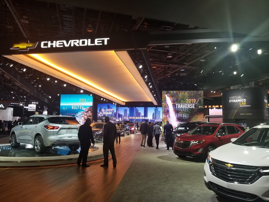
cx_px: 134
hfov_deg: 67.3
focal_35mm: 26
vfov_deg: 53.1
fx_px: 202
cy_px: 101
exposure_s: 1/100
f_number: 1.7
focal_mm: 4.25
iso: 64
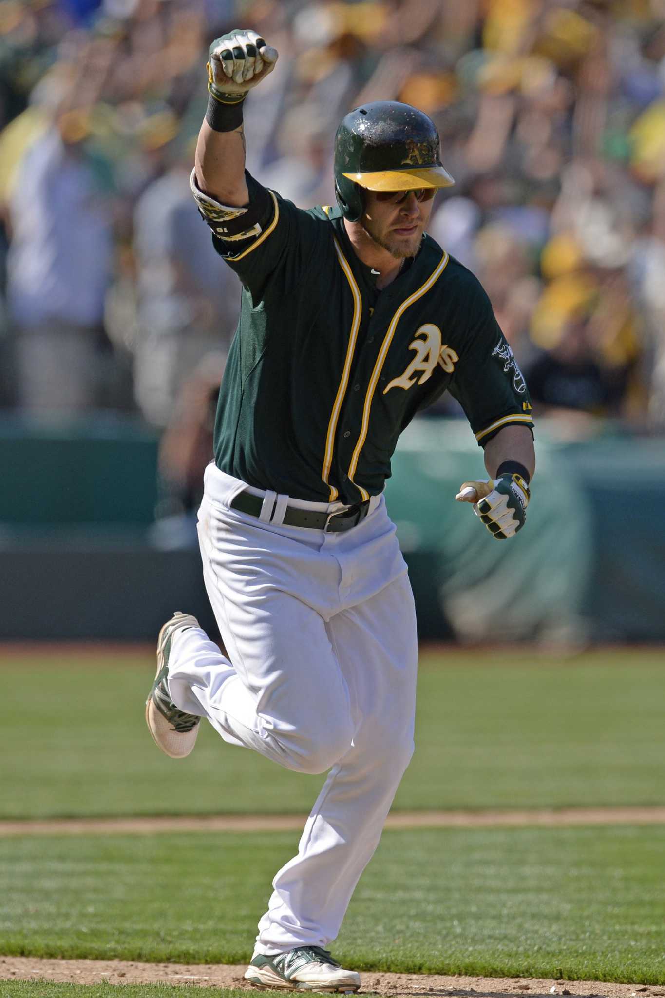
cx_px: 332
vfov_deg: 5.2
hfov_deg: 3.4
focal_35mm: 400
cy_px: 499
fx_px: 11084
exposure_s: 1/6400
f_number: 4
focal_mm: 400
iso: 500
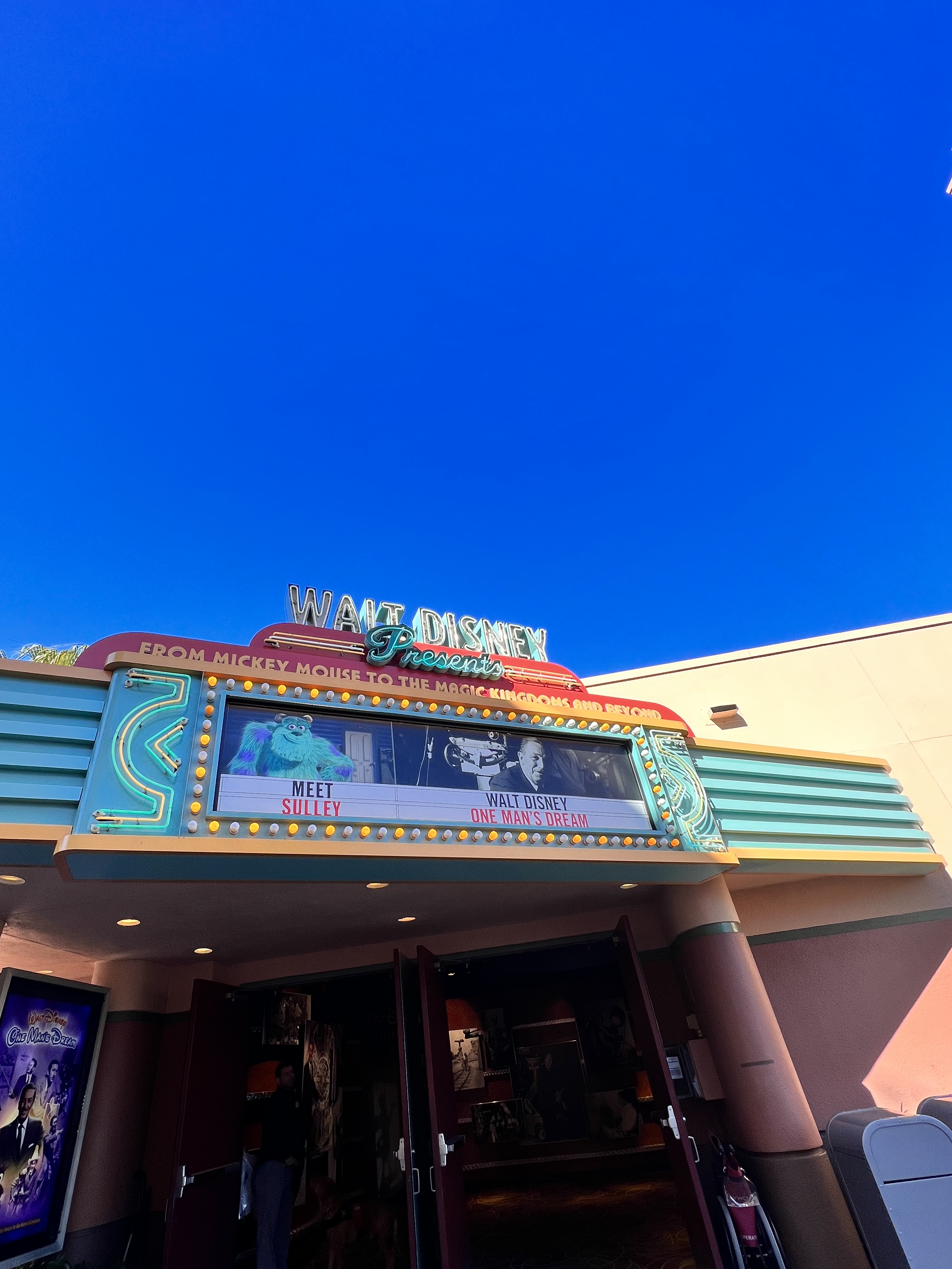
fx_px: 550
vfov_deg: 97.9
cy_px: 696
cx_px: 435
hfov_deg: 81.6
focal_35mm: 15
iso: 32
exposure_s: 1/513
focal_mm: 1.57
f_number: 1.8
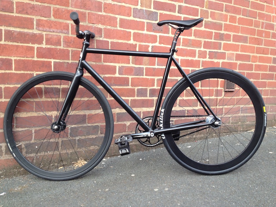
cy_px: 104
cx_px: 138
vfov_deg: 40.7
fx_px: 279
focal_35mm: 35
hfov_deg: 52.6
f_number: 2.4
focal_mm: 4.28
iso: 50
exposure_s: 1/124
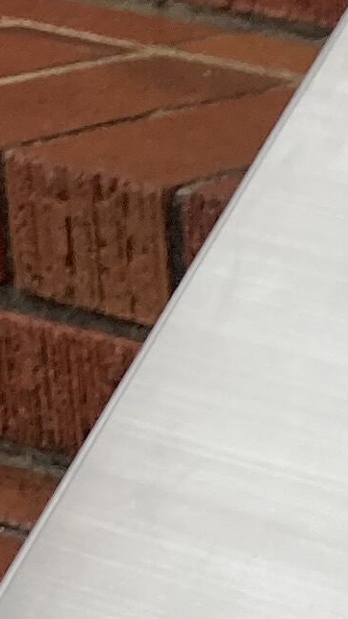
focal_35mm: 191
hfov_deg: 6.0
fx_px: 3135
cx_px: 906
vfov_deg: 10.1
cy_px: 1400
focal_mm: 3.99
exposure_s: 1/457
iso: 20
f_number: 1.8
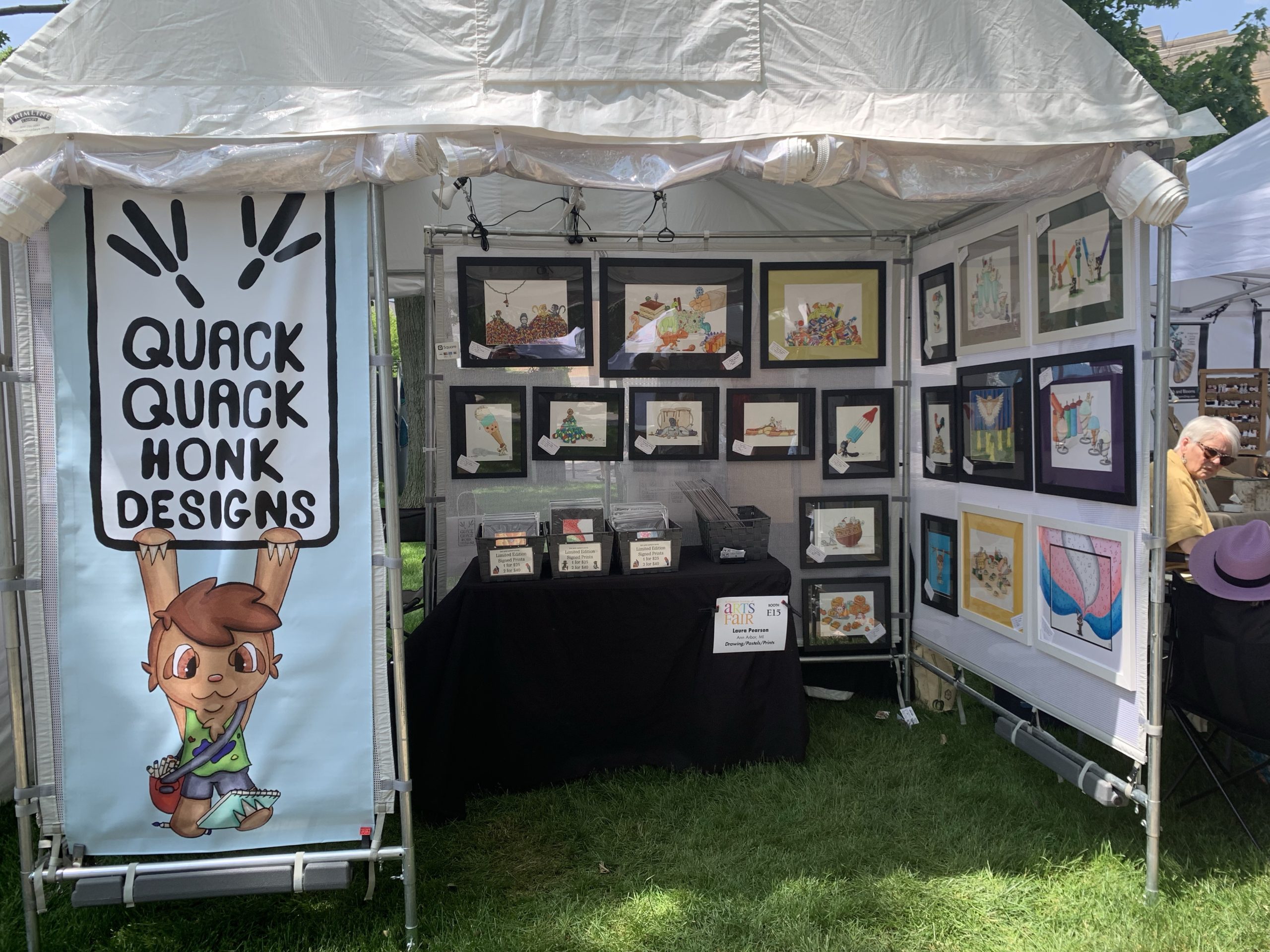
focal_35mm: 26
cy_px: 476
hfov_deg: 67.3
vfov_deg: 53.1
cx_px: 635
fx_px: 954
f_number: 1.8
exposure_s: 1/656
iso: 25
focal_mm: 4.25
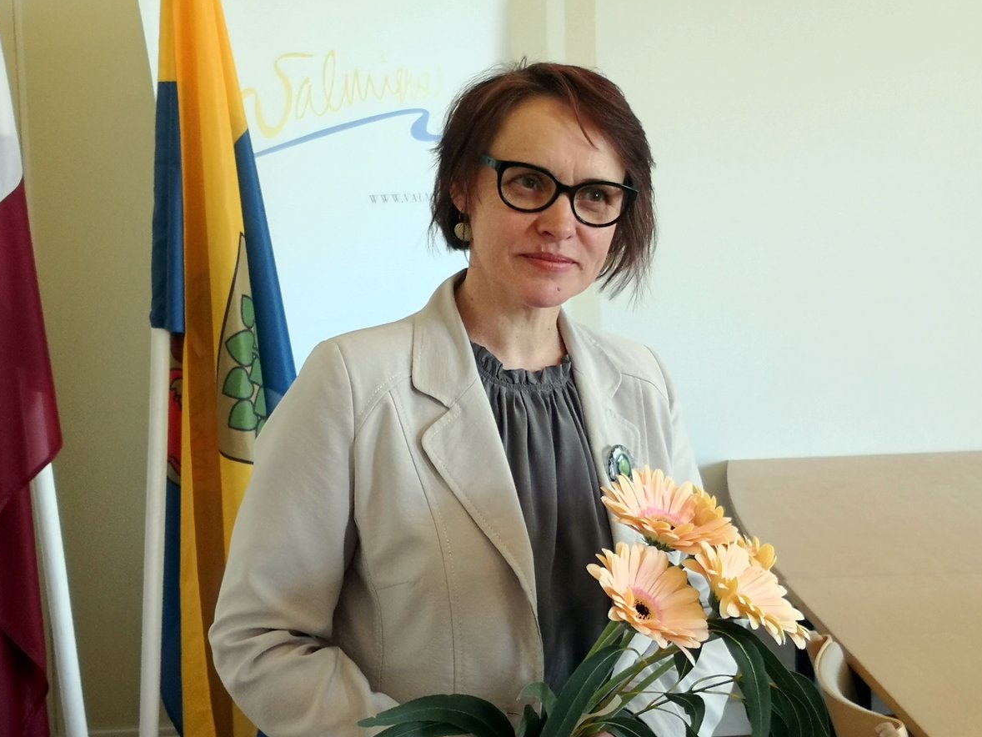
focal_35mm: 55
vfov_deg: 26.6
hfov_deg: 34.9
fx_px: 1561
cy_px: 372
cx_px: 494
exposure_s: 1/50
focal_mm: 3.95
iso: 100
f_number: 1.6
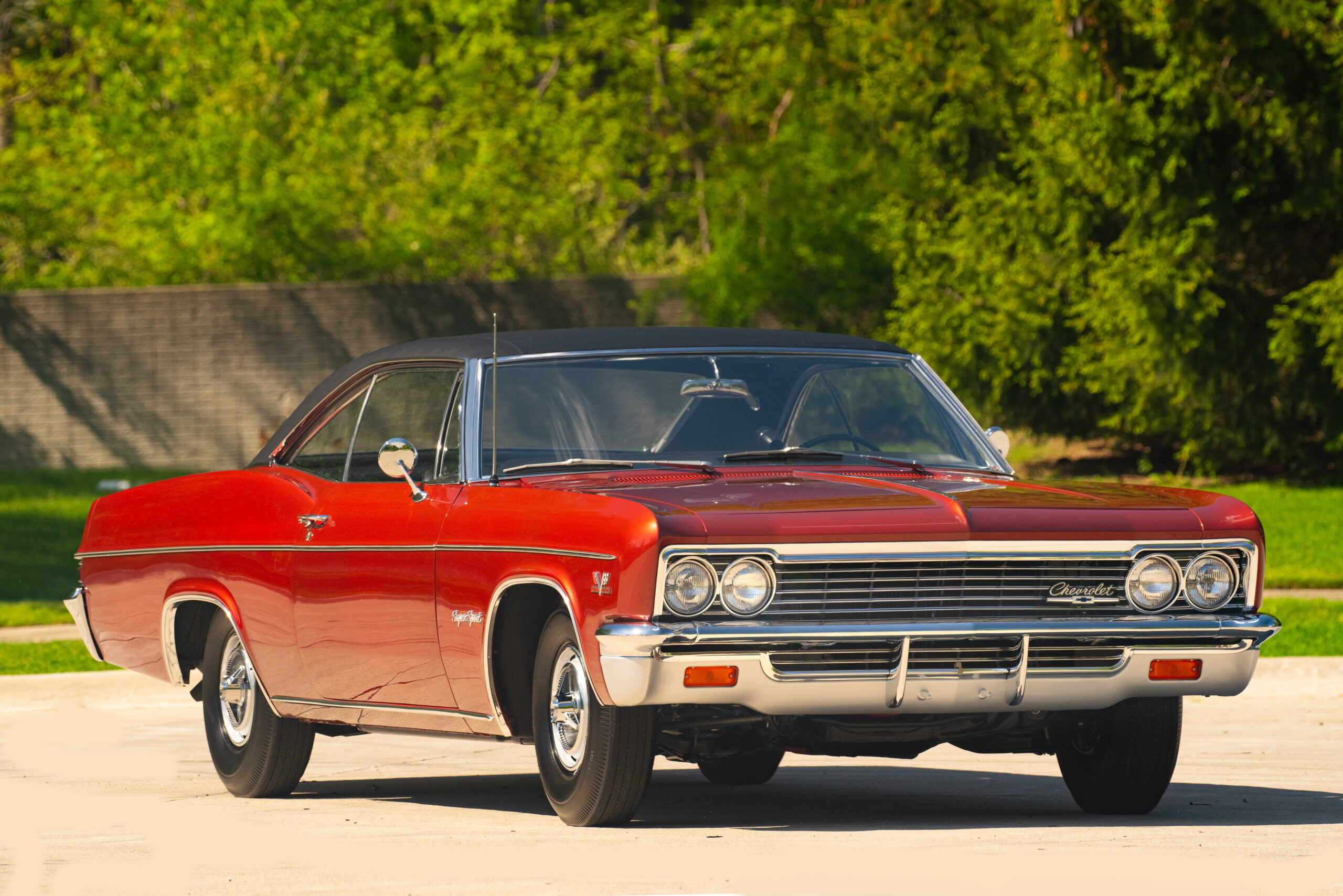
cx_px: 672
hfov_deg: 8.2
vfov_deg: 5.5
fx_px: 9330
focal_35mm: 250
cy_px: 448
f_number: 6.3
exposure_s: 1/500
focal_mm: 250
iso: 800
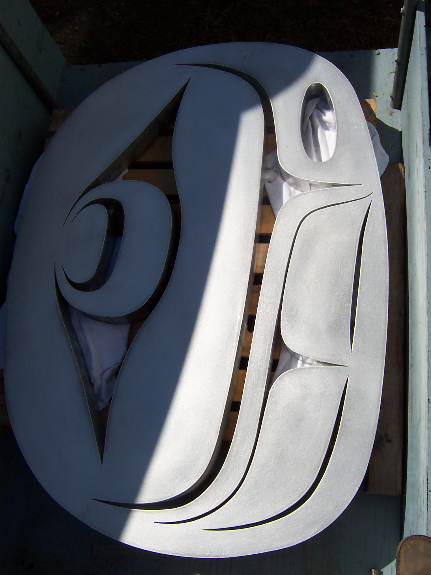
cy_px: 288
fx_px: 598
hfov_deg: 39.7
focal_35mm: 36
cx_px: 216
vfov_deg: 51.4
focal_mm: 5.6
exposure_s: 1/1500
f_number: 5.6
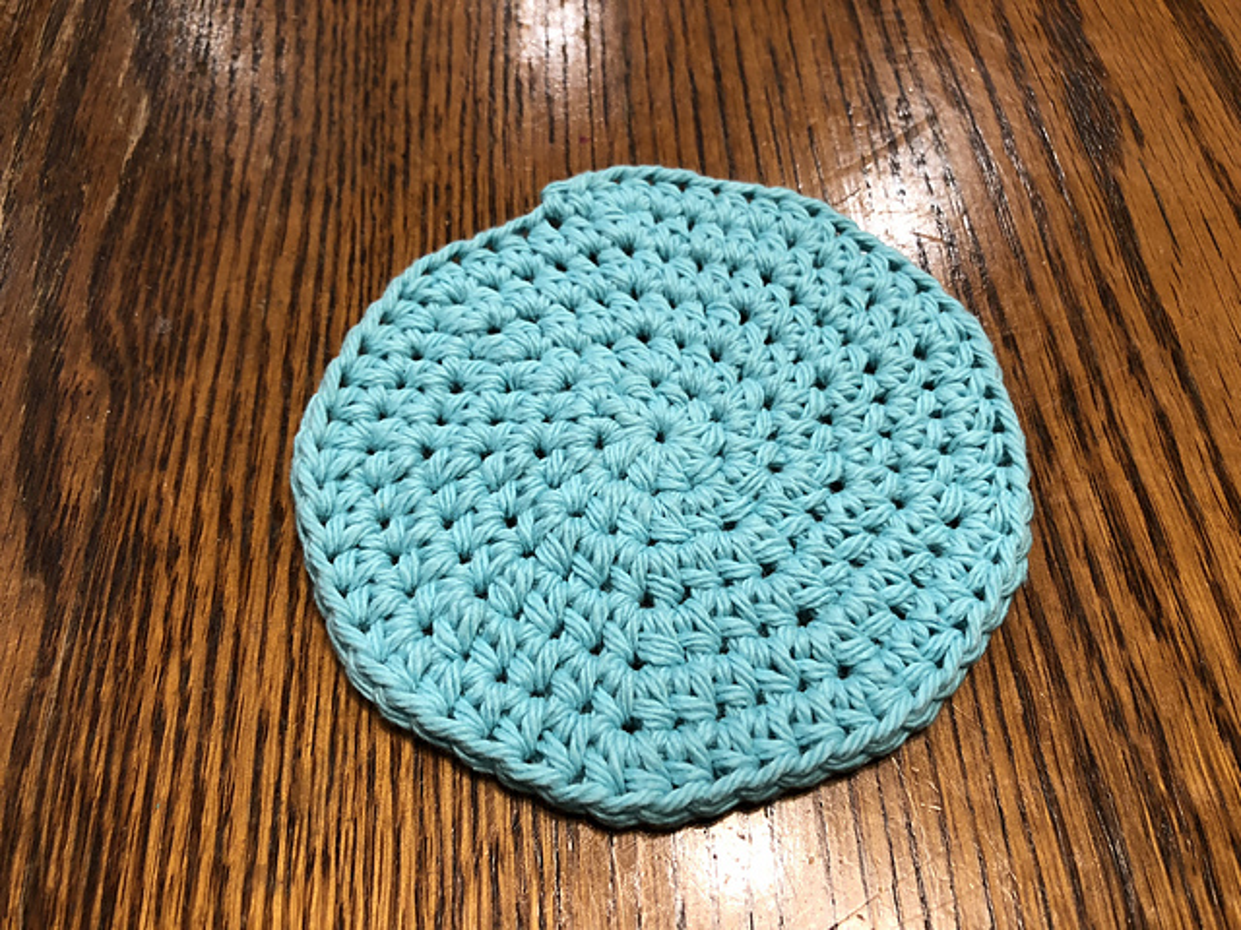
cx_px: 620
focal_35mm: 28
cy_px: 465
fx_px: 1004
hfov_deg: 63.4
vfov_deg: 49.7
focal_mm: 3.99
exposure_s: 1/17
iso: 40
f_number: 1.8
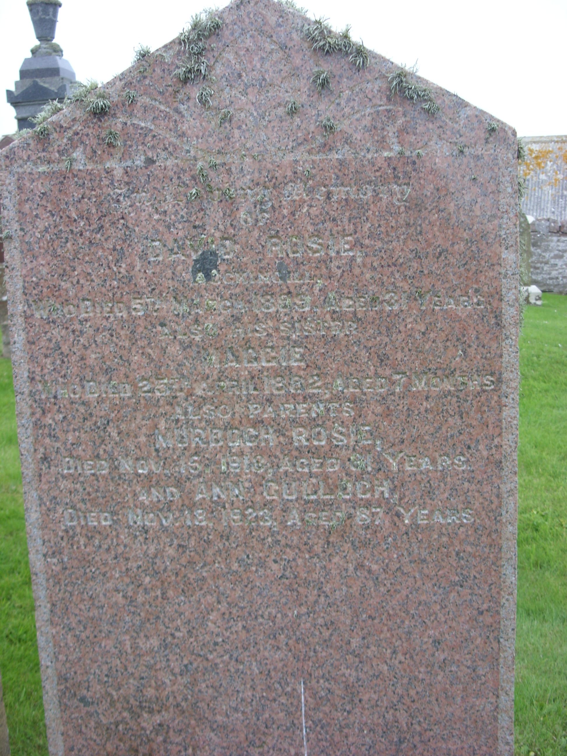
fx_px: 1005
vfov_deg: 41.2
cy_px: 378
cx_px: 284
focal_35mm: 46
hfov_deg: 31.5
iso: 50
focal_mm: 7.6
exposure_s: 1/49
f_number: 2.9
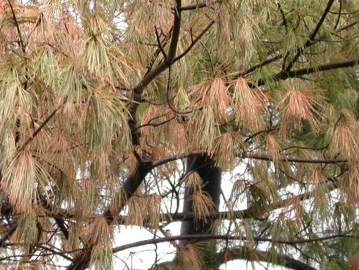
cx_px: 125
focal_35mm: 165
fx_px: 1712
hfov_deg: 12.0
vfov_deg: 9.0
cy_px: 99
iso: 100
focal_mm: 25.7
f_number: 4.4
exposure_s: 1/144
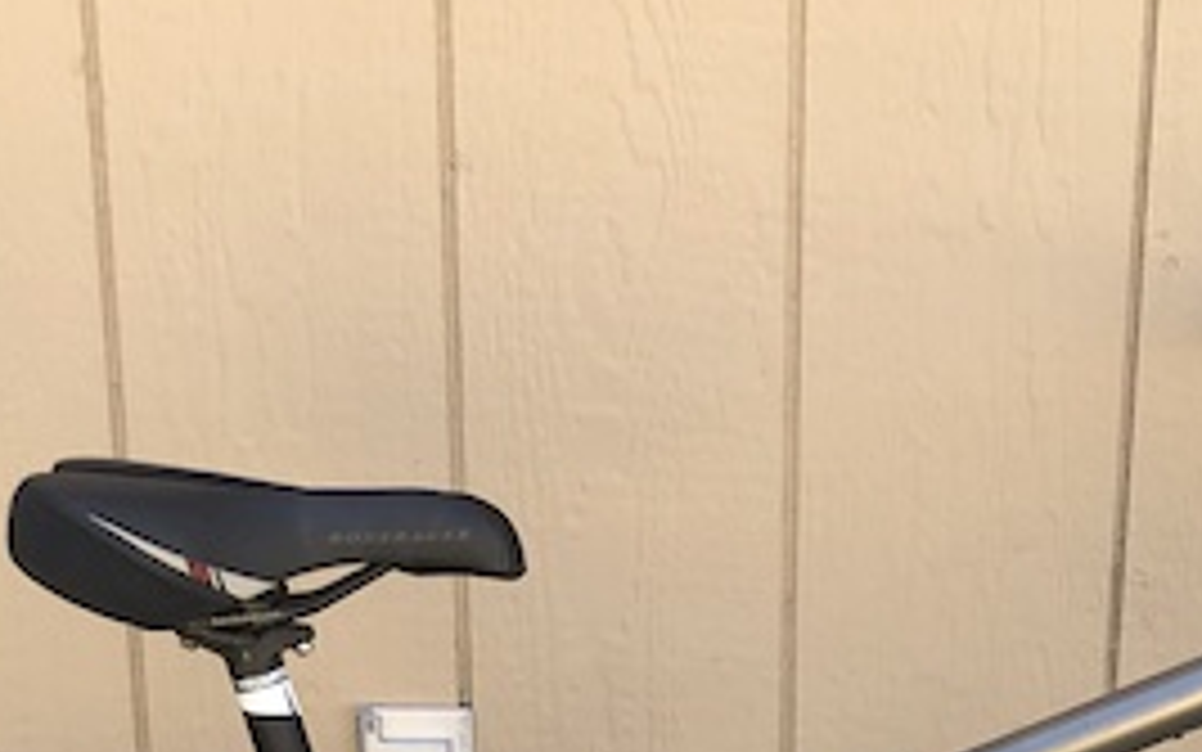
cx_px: 797
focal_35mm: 89
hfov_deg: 23.2
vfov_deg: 13.9
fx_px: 2916
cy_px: 1090
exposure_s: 1/137
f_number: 1.8
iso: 20
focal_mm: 4
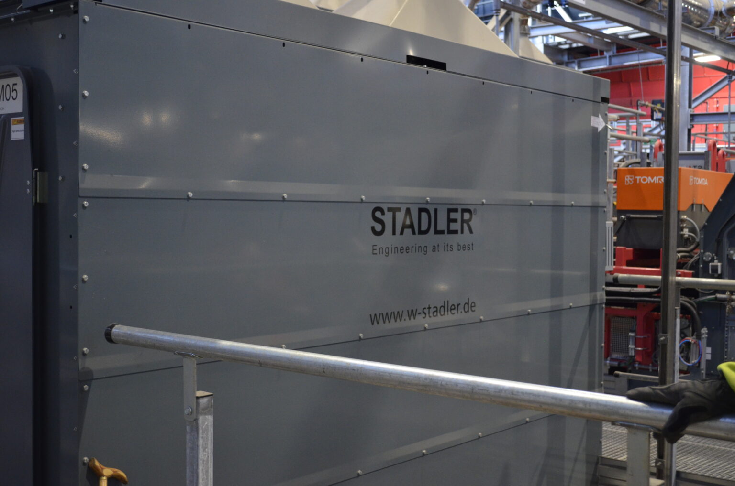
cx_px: 368
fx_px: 978
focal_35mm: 48
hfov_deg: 41.2
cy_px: 243
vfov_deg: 27.9
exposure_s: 1/25
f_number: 4.8
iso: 1600
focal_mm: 32
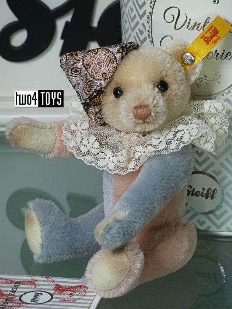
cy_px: 154
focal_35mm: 300
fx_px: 2681
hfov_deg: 5.0
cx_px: 116
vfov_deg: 6.6
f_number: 4.9
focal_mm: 49.2
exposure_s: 1/25
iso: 400
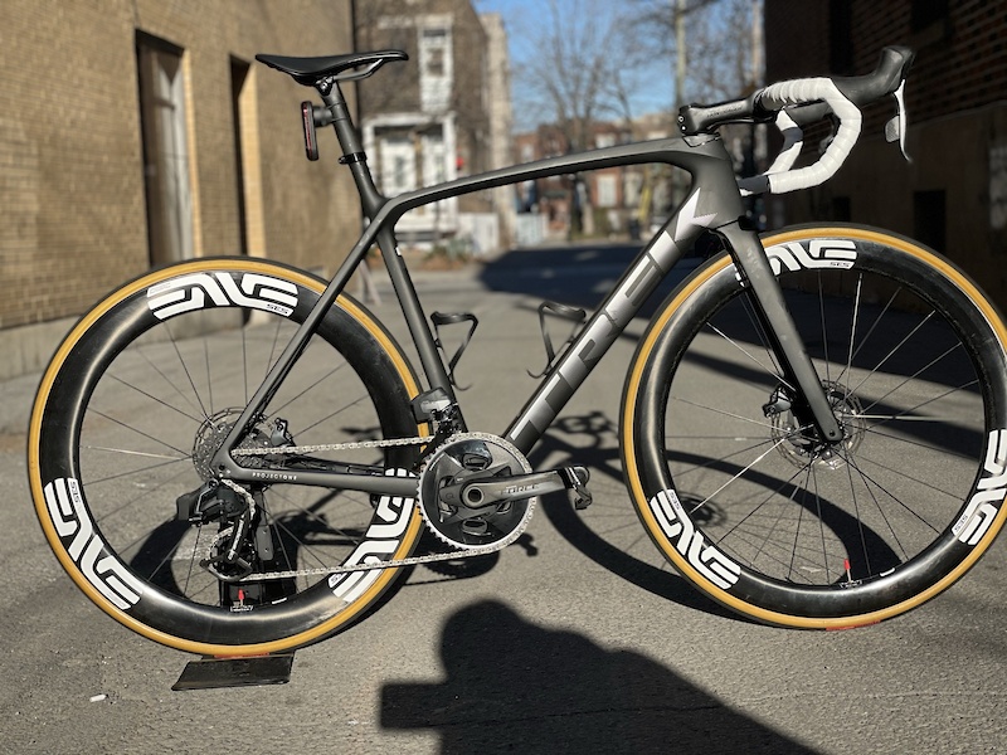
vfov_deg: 28.0
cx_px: 504
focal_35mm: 52
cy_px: 378
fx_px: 1513
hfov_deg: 36.8
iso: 25
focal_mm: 6
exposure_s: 1/1199
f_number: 2
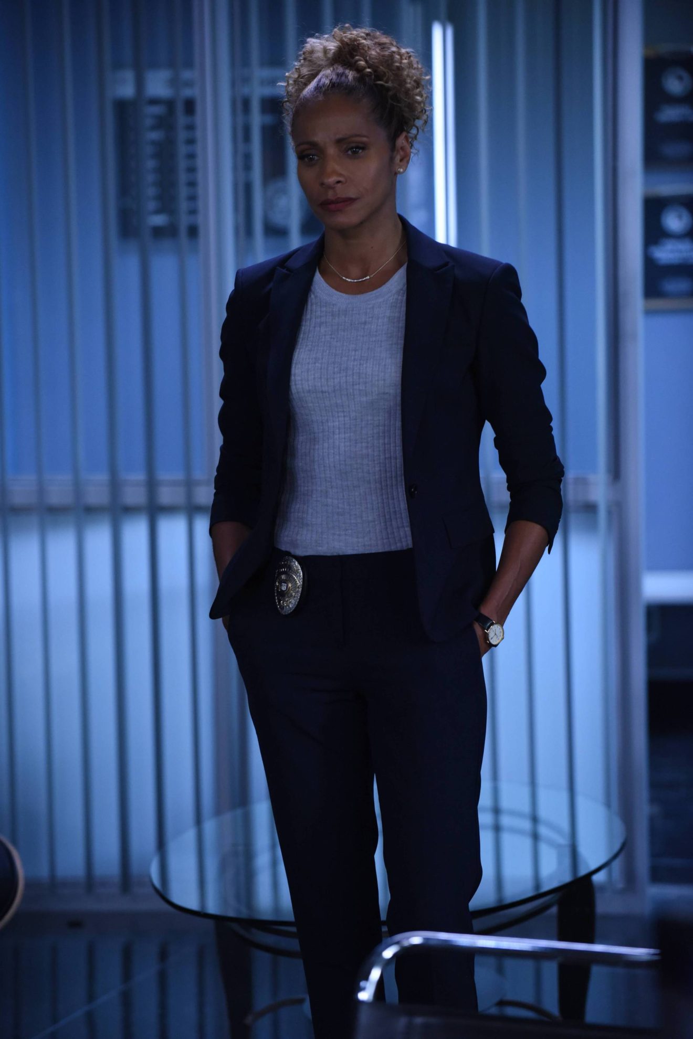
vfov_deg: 14.7
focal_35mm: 140
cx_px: 346
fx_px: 4042
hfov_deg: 9.8
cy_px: 520
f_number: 3.5
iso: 2500
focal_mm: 140
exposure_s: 1/160
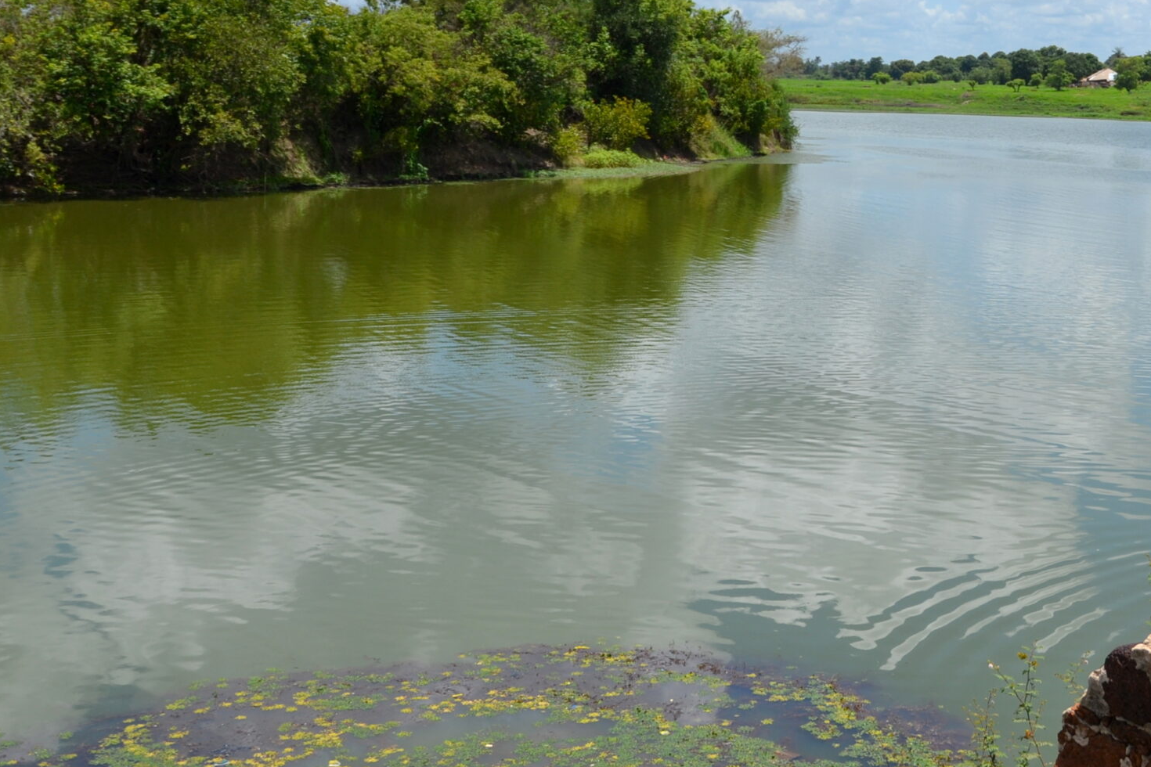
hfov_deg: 34.7
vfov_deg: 24.2
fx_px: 1754
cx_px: 987
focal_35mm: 55
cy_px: 127
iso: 100
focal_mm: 21
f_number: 9
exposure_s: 1/320
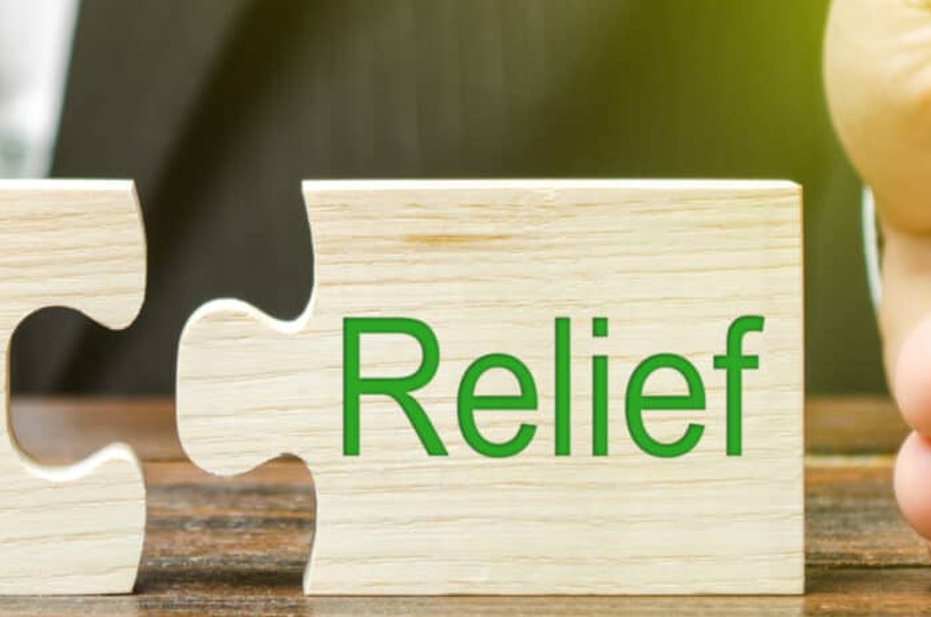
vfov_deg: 7.5
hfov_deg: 11.3
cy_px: -18
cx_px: 213
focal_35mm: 182
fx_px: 4700
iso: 100
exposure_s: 1/160
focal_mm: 55
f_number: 5.6
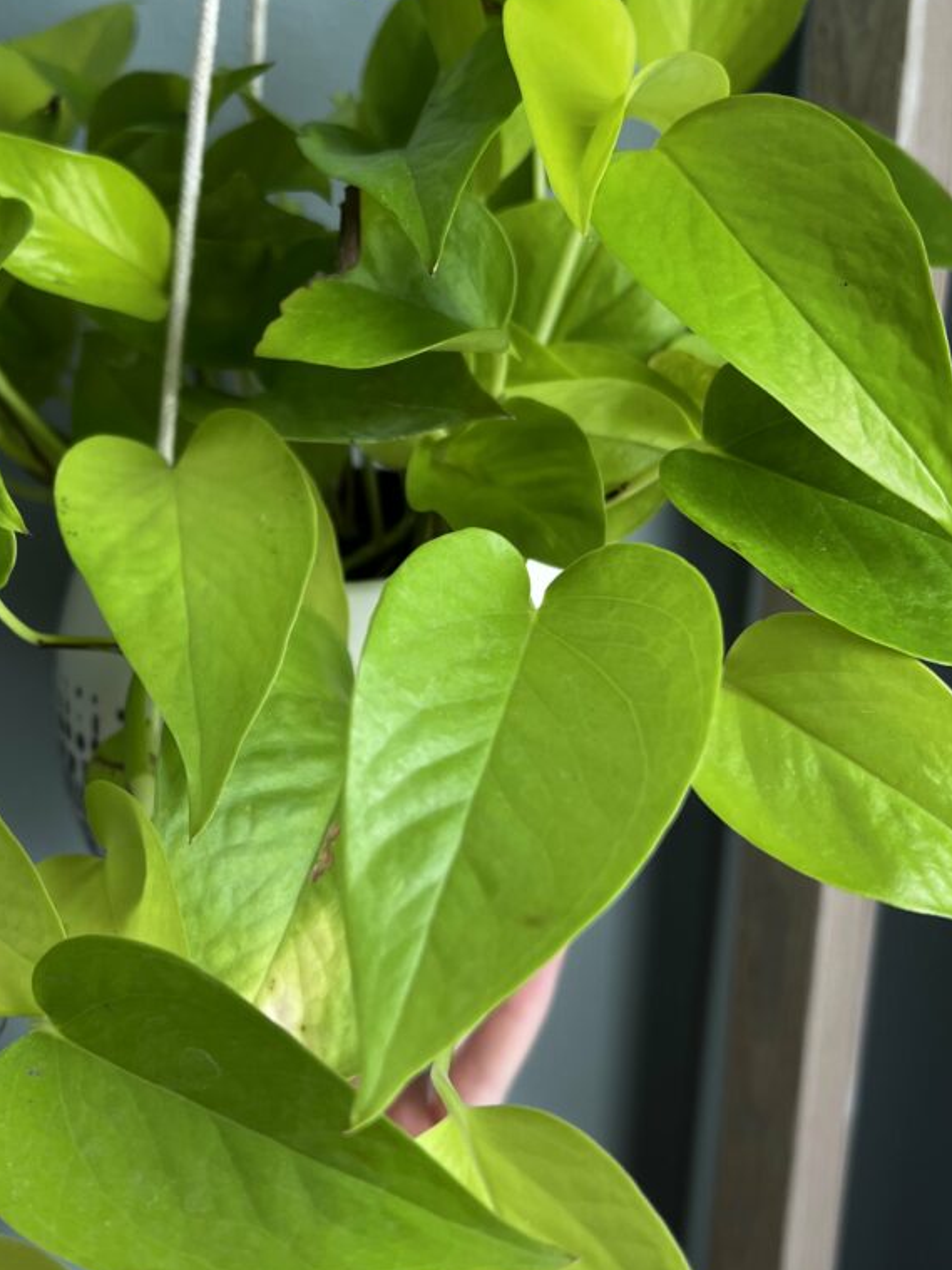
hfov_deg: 38.1
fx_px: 1357
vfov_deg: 50.1
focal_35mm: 37
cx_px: 294
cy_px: 668
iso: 50
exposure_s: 1/120
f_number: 1.5
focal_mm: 5.7
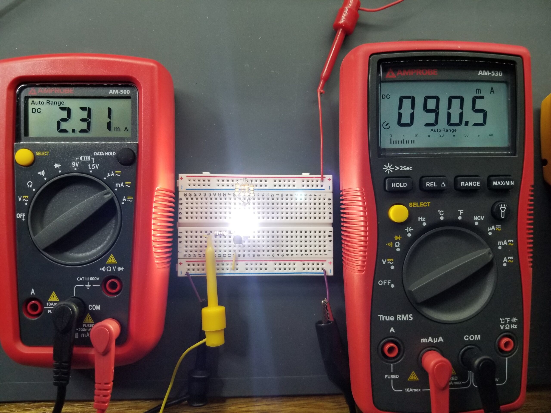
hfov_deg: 67.3
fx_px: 414
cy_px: 206
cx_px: 276
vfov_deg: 53.1
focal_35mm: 26
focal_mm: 4.3
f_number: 1.7
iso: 125
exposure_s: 1/50
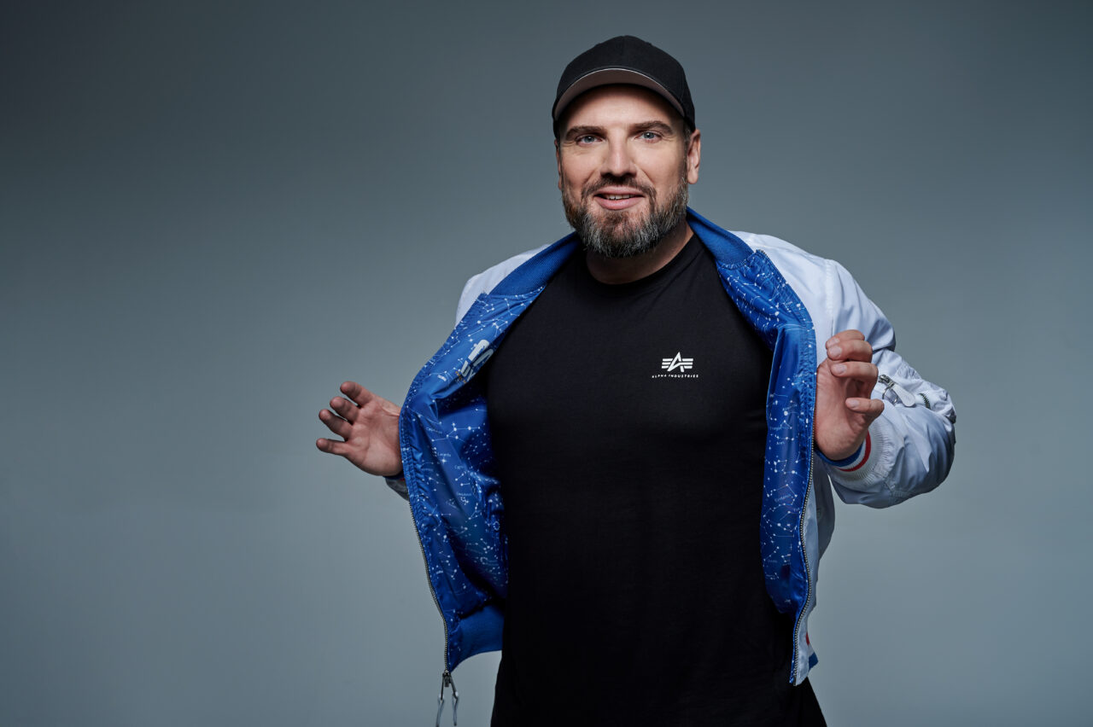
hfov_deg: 37.5
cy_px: 364
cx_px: 546
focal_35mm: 53
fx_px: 1608
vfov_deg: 25.5
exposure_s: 1/200
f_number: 5.6
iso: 100
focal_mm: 53
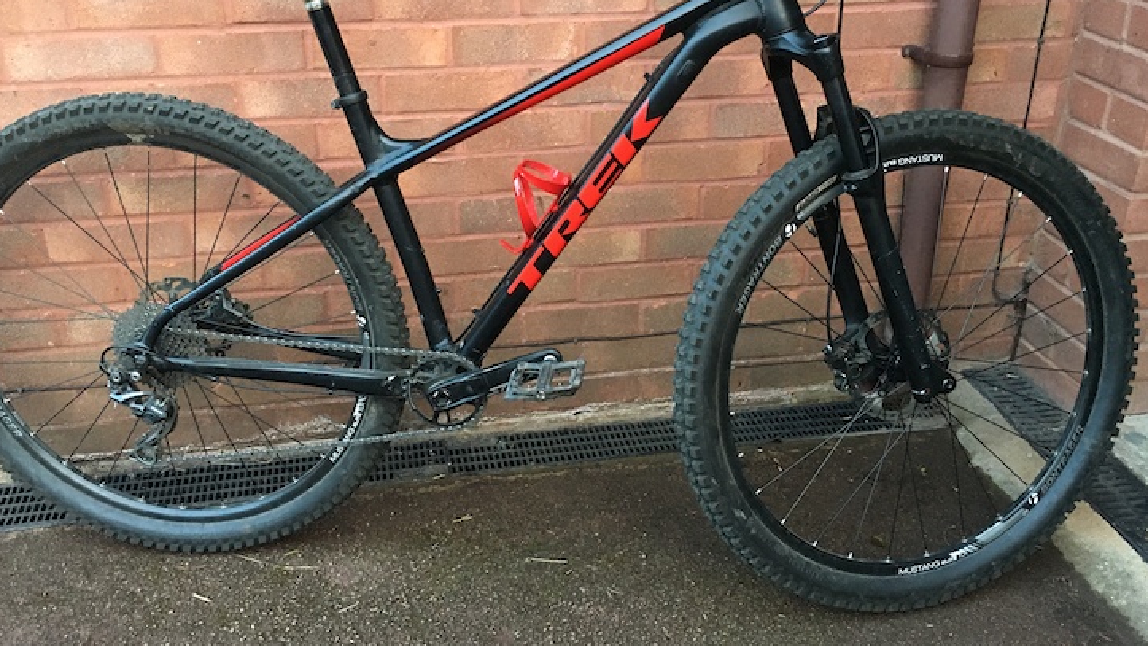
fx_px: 1065
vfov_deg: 33.7
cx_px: 576
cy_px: 312
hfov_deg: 56.6
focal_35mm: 35
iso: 250
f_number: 2.2
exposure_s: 1/25
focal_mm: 4.15
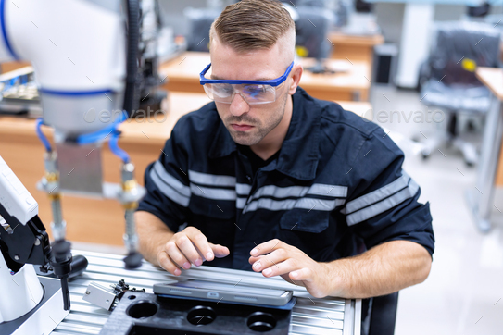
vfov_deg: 35.0
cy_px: 159
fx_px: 531
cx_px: 261
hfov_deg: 50.7
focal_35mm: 38
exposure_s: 1/640
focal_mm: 35
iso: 1000
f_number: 1.4
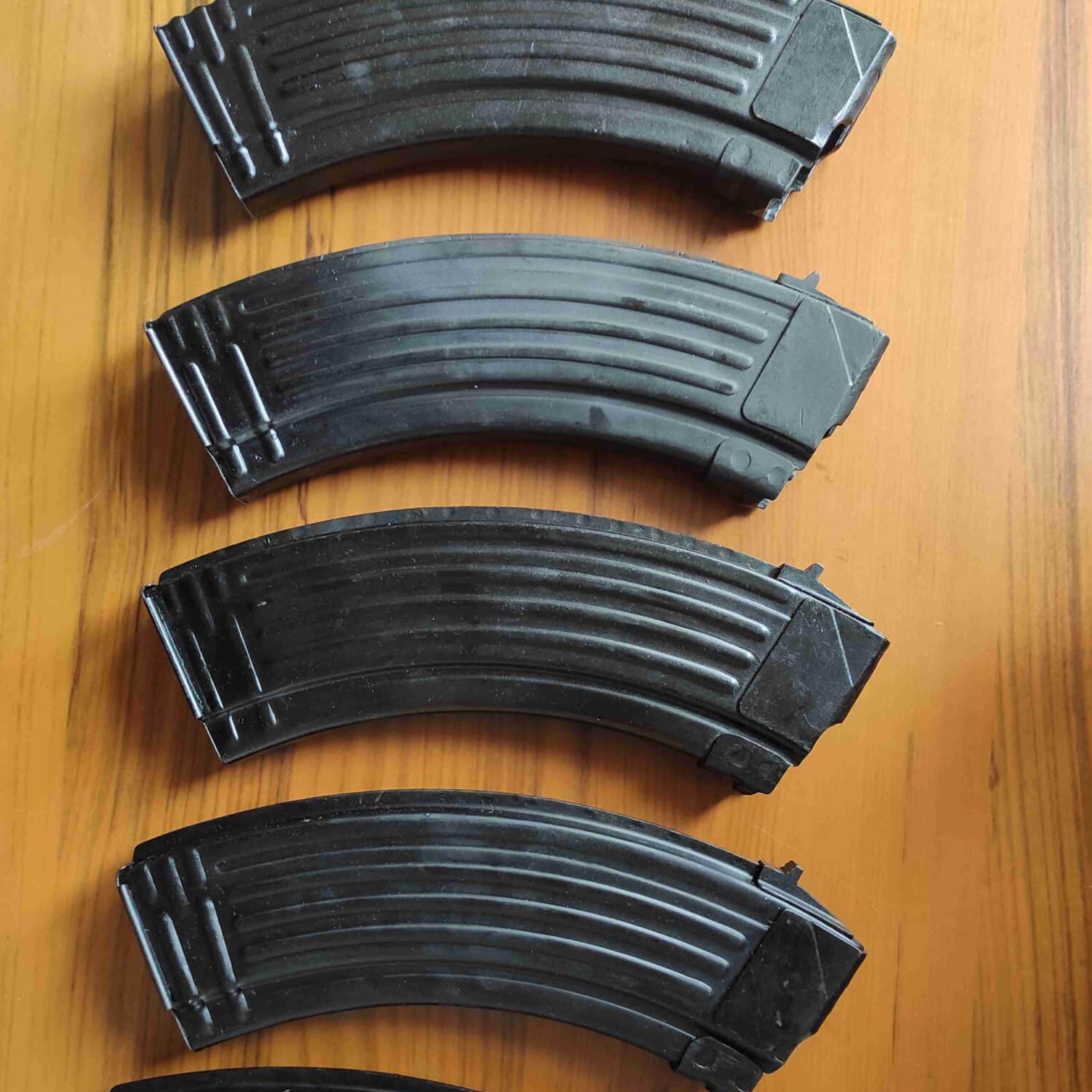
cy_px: 646
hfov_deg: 54.0
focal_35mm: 30
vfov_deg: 53.7
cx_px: 539
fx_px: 1071
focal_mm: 5.43
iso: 355
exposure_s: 1/30
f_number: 1.89
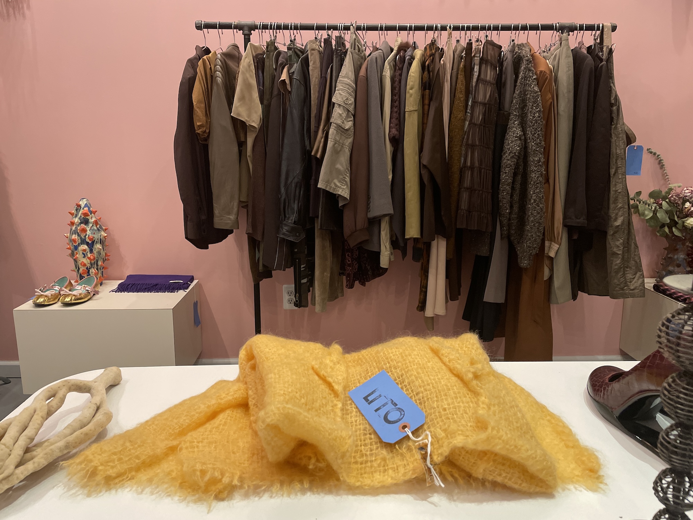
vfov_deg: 53.1
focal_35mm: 26
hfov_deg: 67.3
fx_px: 521
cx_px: 346
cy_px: 260
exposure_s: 1/60
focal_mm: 4.2
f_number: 1.6
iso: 320
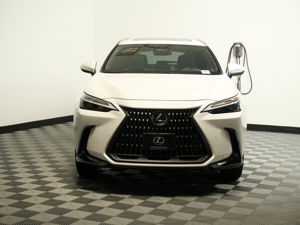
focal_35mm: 56
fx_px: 485
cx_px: 150
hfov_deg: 34.3
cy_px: 112
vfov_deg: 26.1
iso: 250
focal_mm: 28
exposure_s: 1/200
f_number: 5.6
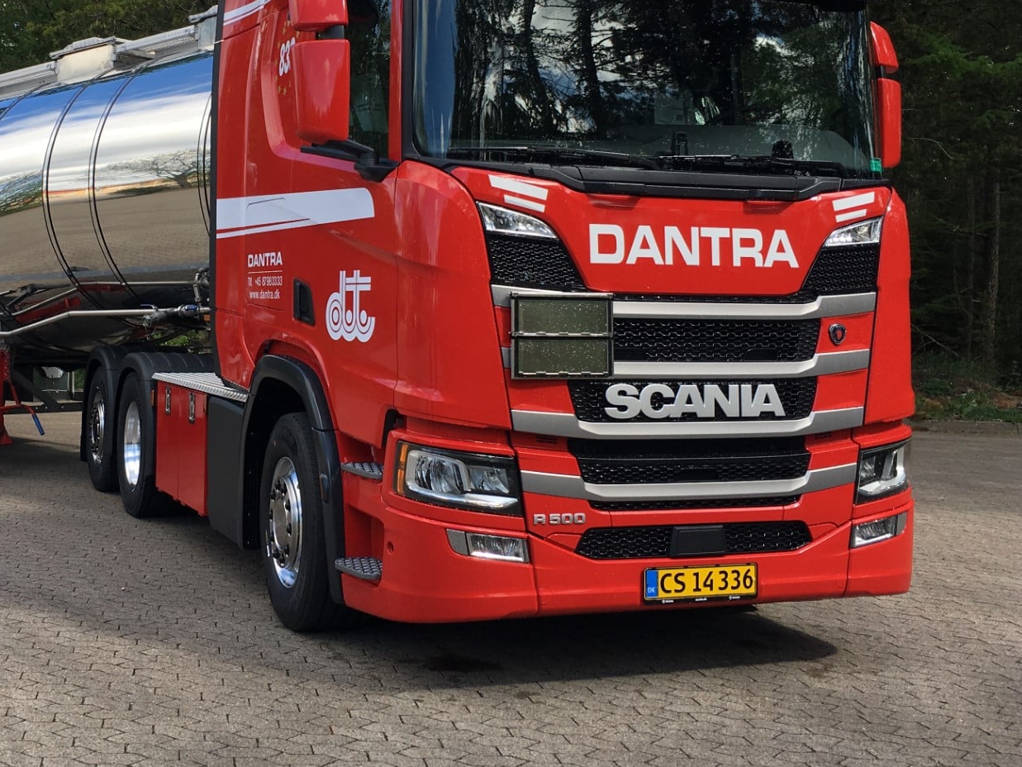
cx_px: 285
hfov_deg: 41.1
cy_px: 242
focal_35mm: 45
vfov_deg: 31.9
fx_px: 1329
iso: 25
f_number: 2.2
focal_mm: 4.15
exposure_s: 1/503
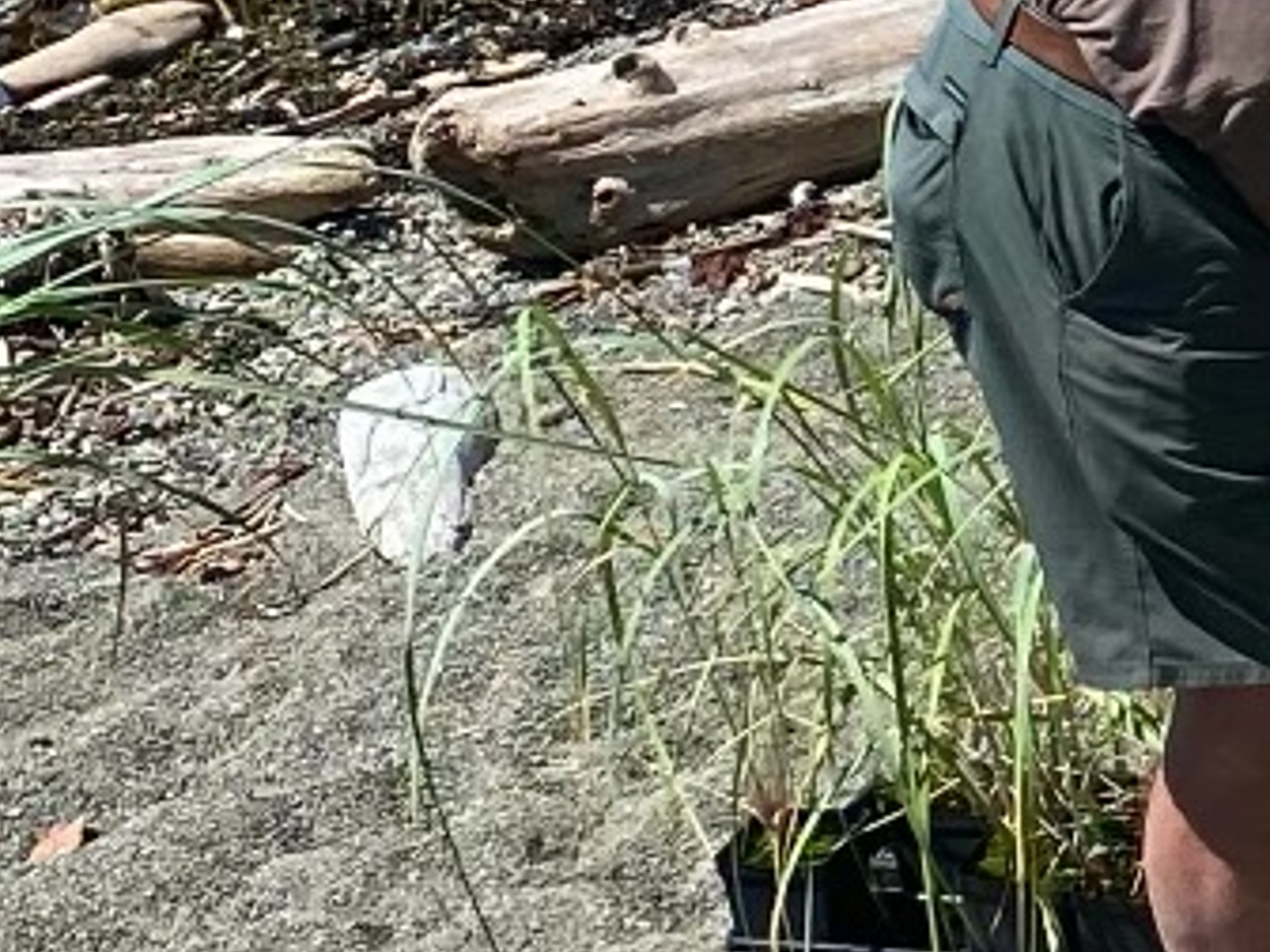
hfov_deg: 11.9
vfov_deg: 9.5
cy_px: 151
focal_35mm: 156
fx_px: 5723
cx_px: 2117
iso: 32
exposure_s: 1/3125
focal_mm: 4.25
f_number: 1.8
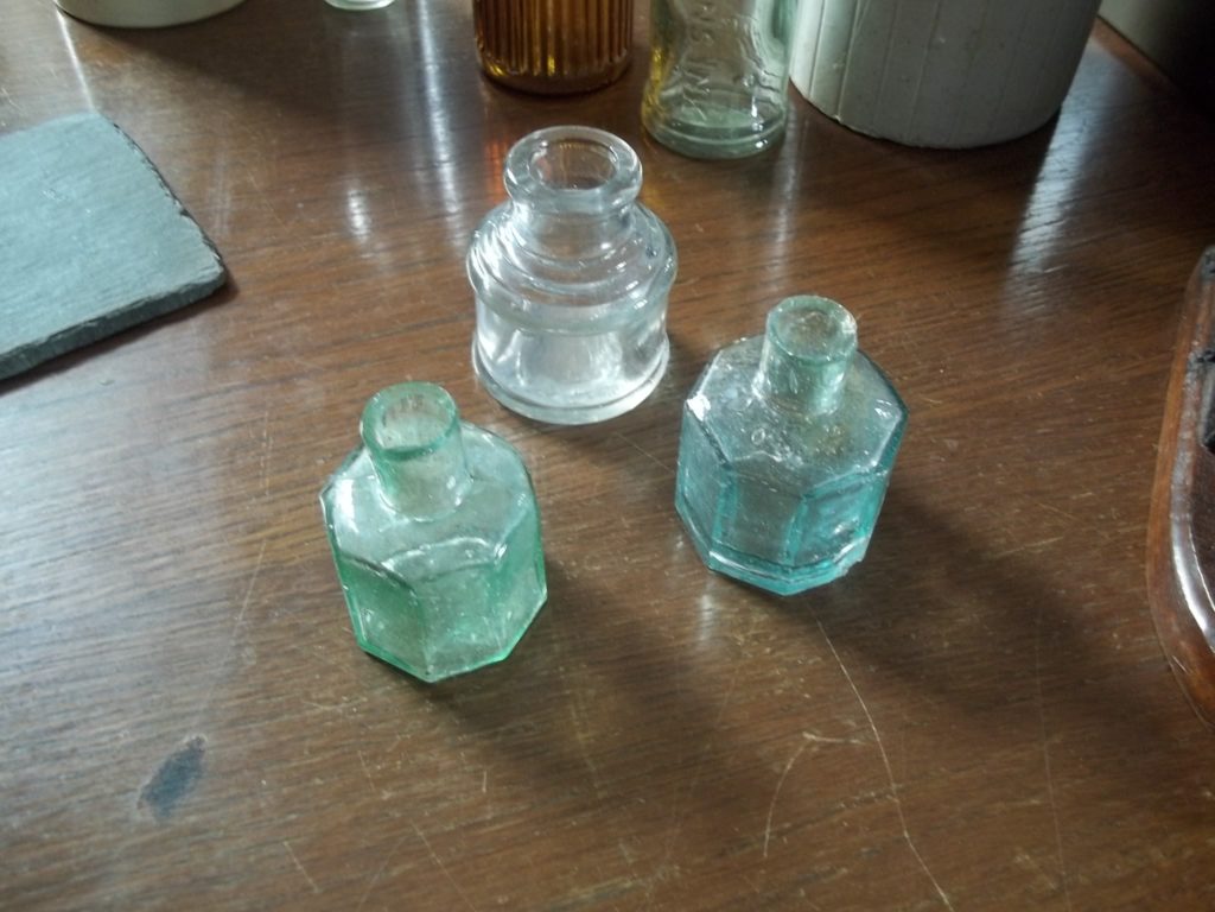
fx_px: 1123
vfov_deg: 44.2
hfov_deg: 56.8
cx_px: 608
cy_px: 456
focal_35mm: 32
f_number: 2.9
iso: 160
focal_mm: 5.7
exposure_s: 1/13
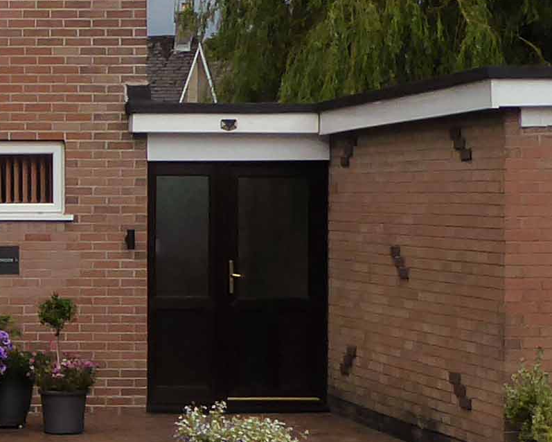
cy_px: 282
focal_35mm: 142
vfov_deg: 10.9
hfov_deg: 13.0
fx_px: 2320
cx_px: -220
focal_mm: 5
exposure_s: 1/1000
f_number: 3.5
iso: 125
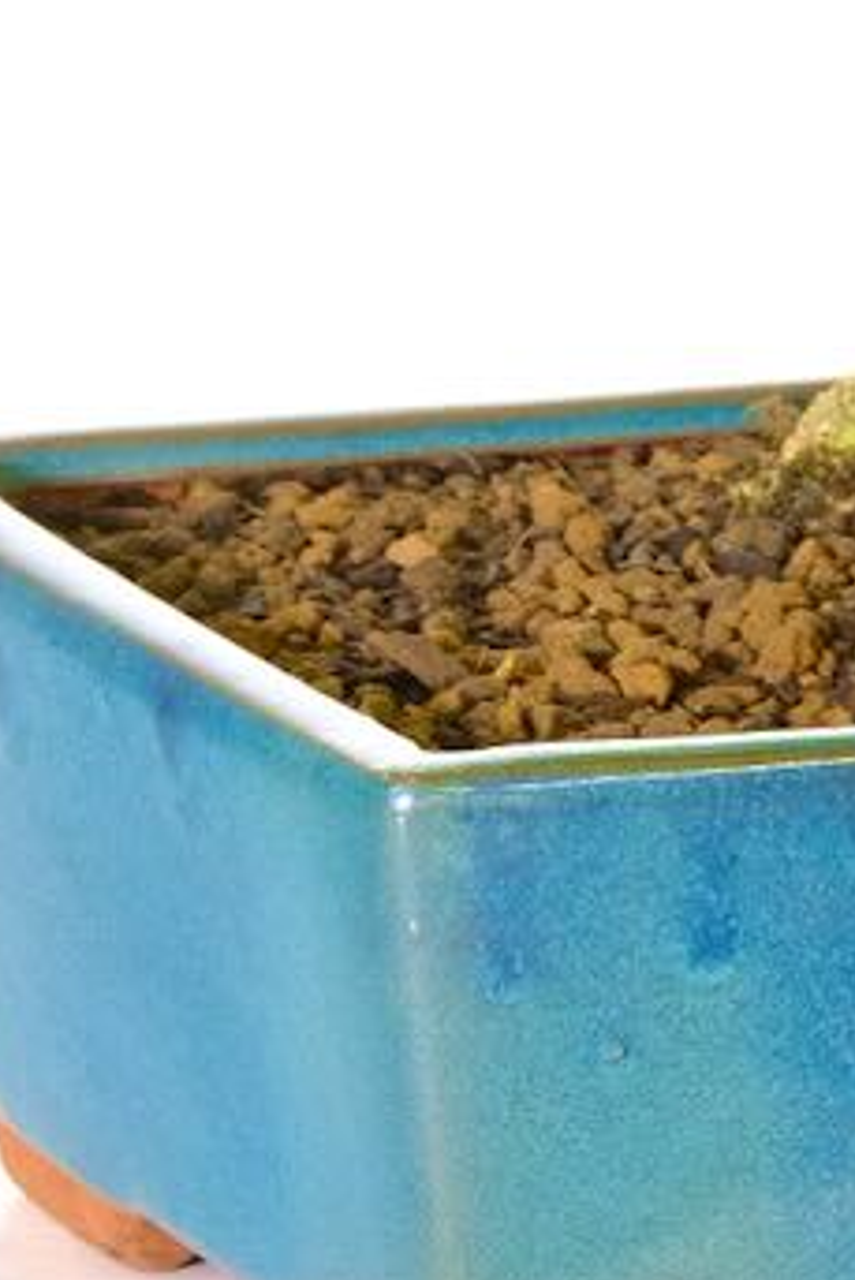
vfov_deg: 4.0
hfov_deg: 2.7
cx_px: 1381
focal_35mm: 508
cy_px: -847
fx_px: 18078
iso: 2500
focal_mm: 90.4
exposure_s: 1/8
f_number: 13
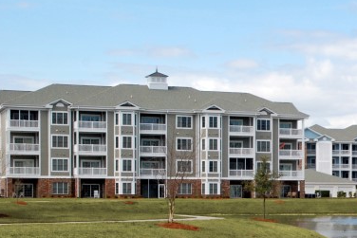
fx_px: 1095
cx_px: 452
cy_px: 206
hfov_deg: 17.5
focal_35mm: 110
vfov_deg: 12.3
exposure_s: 1/320
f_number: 11
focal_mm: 27
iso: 400
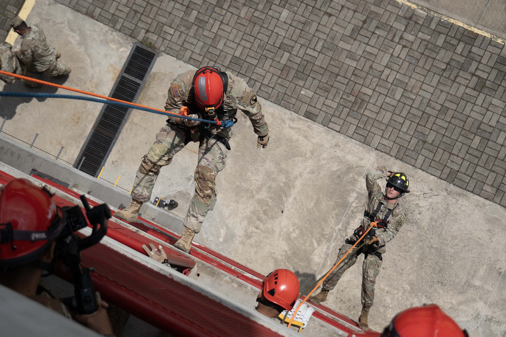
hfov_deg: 28.1
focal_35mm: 72
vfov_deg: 18.9
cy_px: 168
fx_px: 1012
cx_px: 253
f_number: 5.6
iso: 100
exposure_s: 1/1000
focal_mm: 48
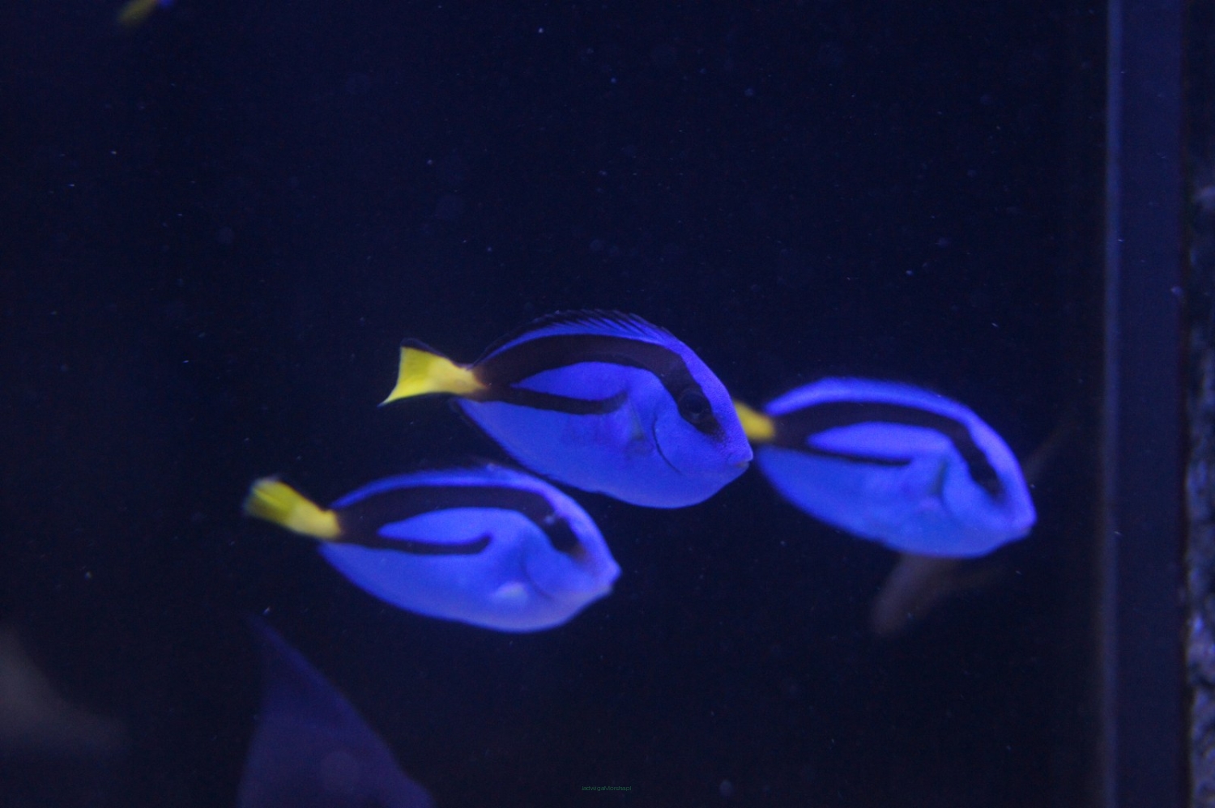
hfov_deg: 24.6
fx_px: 2782
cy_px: 404
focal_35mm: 82
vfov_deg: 16.5
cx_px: 608
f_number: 5.6
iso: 1600
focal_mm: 55
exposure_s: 1/200
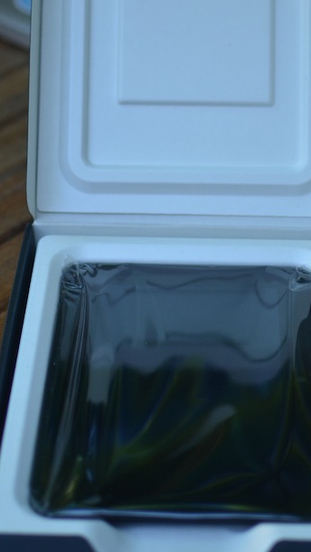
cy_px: 219
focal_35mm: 92
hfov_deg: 13.2
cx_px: 190
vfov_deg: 23.2
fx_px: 1348
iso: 320
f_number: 1.8
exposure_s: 1/1600
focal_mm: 35
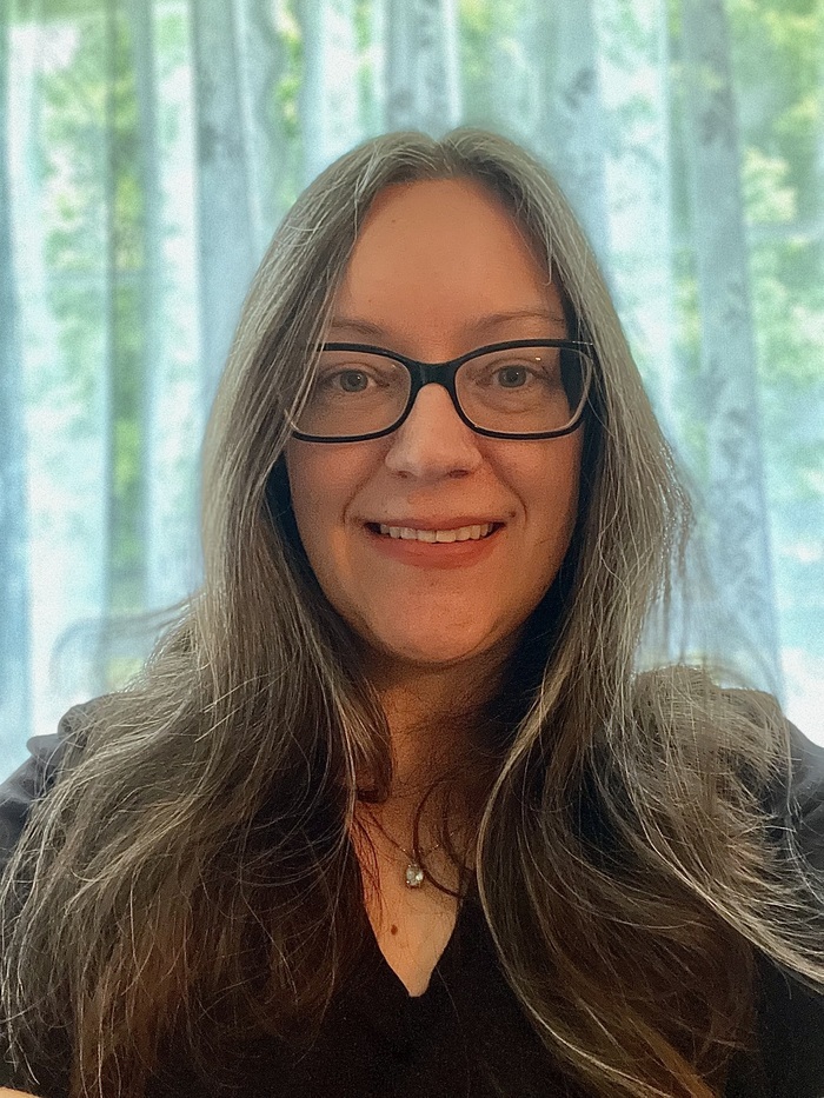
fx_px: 952
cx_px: 412
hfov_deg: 46.8
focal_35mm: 30
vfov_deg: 60.0
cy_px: 549
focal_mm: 2.71
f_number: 2.2
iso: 640
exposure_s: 1/30
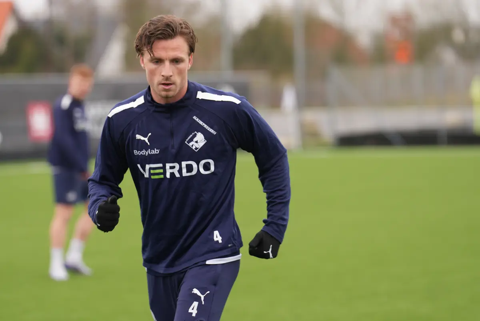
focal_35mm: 200
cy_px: 160
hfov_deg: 10.3
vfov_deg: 6.9
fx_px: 2669
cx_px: 240
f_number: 4
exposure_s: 1/250
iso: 250
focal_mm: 200
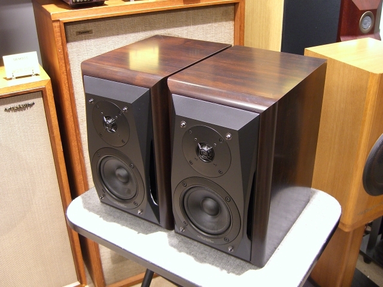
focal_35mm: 38
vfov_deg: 37.7
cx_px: 192
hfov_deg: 49.0
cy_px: 144
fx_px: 420
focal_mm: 7.9
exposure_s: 1/5
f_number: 2.8
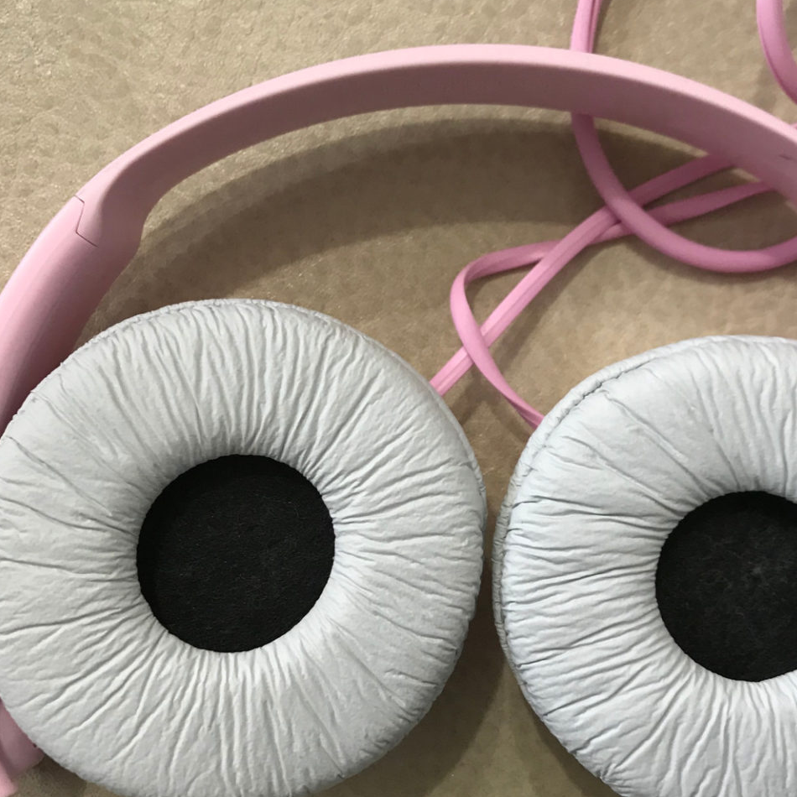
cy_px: 397
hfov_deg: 41.7
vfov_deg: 41.9
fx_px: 1042
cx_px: 461
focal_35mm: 40
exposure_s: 1/20
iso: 40
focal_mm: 3.99
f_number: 1.8
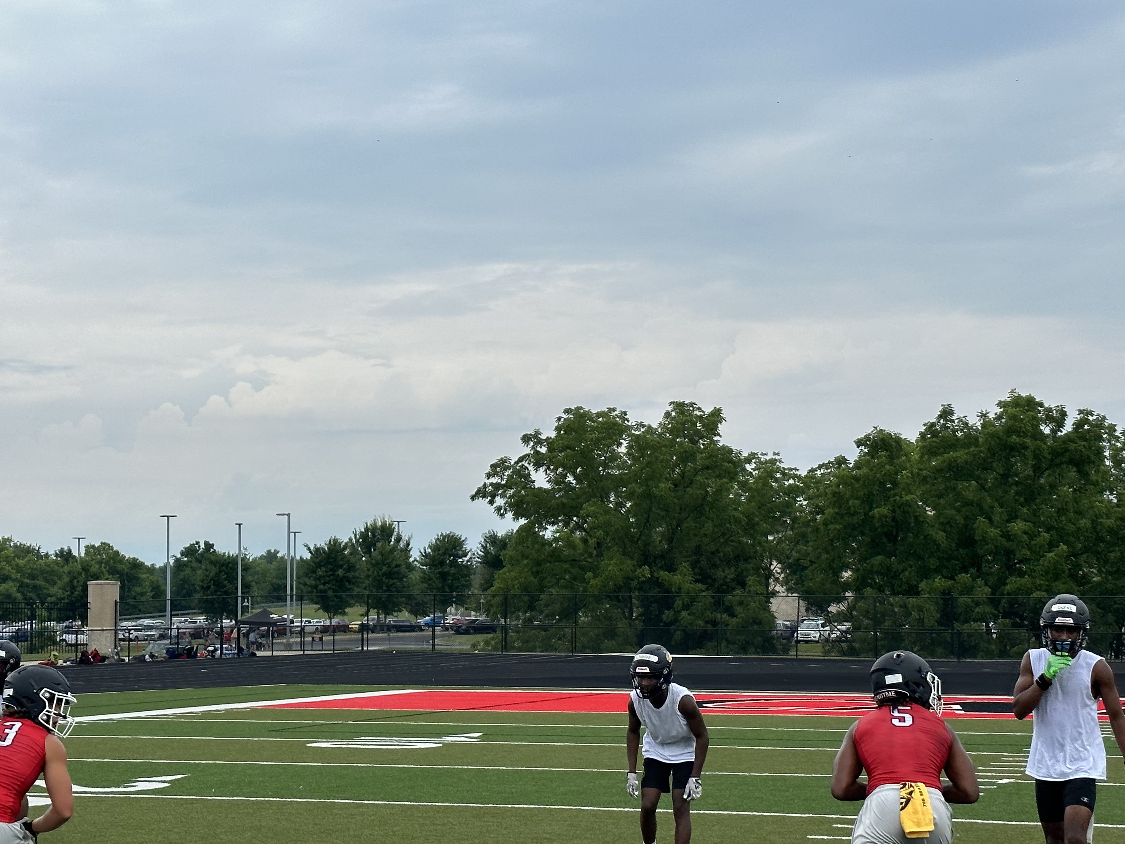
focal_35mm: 69
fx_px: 2243
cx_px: 557
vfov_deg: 21.2
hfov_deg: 28.2
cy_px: 550
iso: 64
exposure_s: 1/2304
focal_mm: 6.86
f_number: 1.78
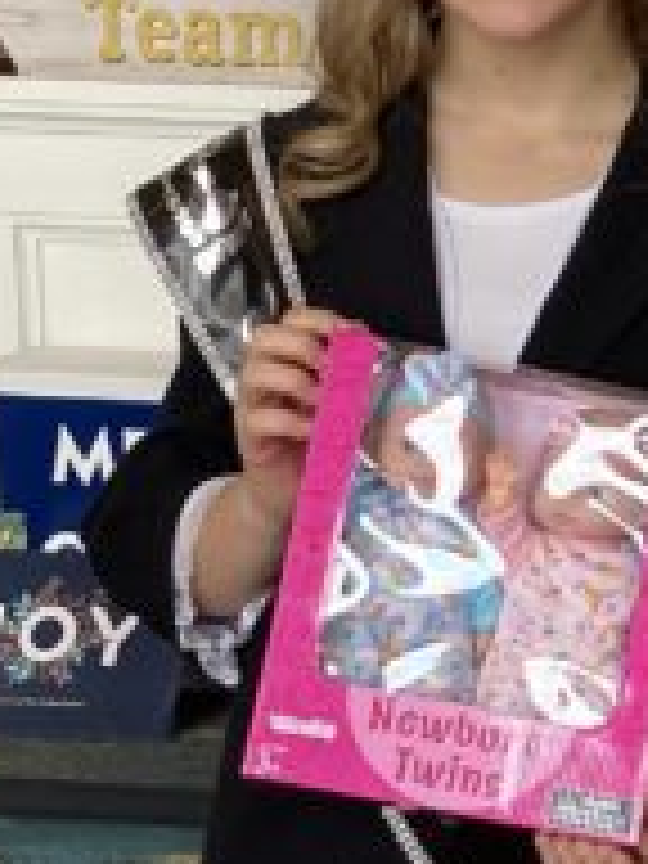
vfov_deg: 14.1
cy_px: 634
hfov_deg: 10.3
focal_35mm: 139
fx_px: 3469
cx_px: 945
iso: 80
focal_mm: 4.25
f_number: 1.8
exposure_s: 1/120
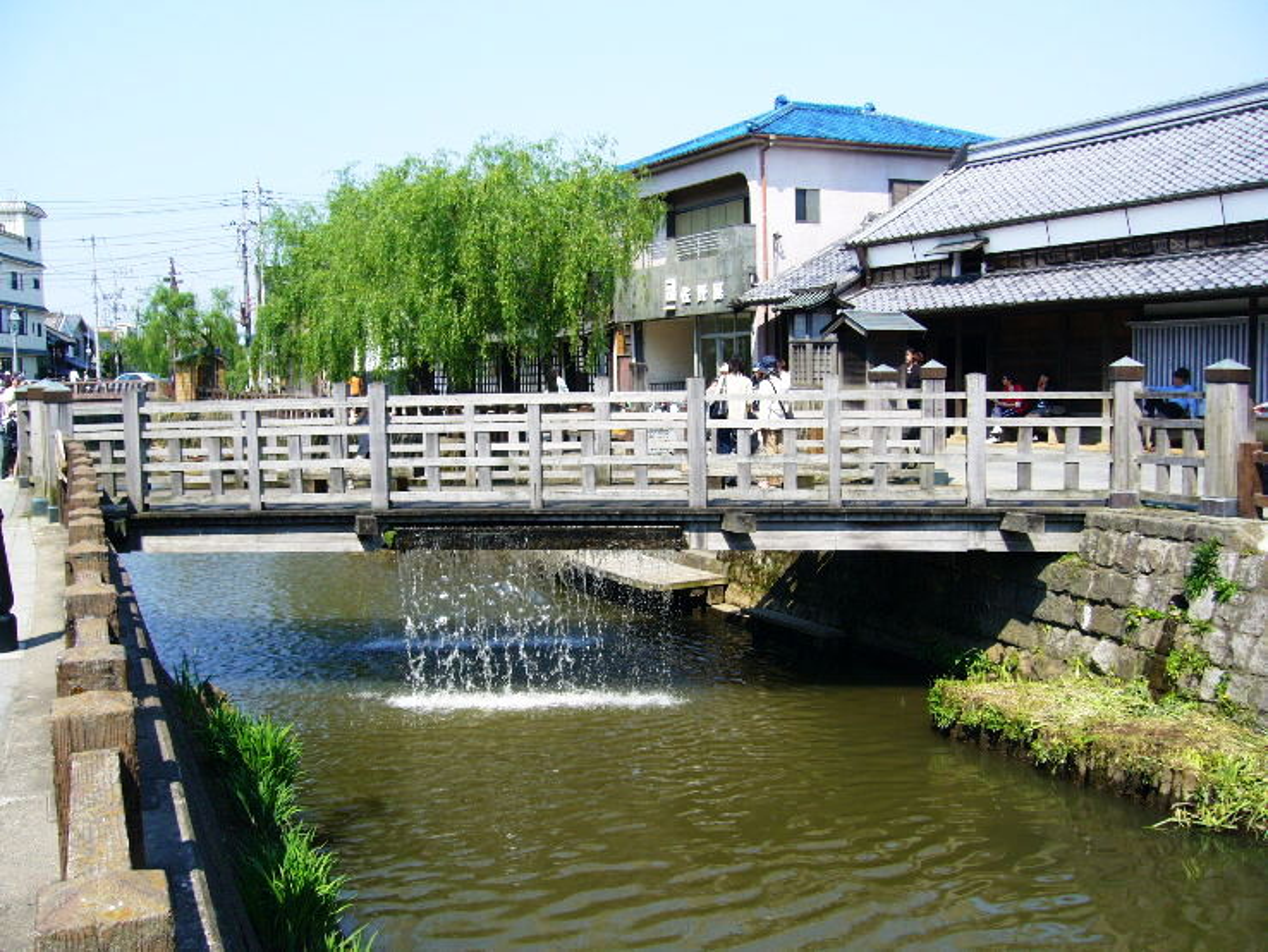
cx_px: 634
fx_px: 1282
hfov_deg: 52.6
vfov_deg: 40.7
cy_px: 476
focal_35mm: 35
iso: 80
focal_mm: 5.8
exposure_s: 1/250
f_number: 5.6
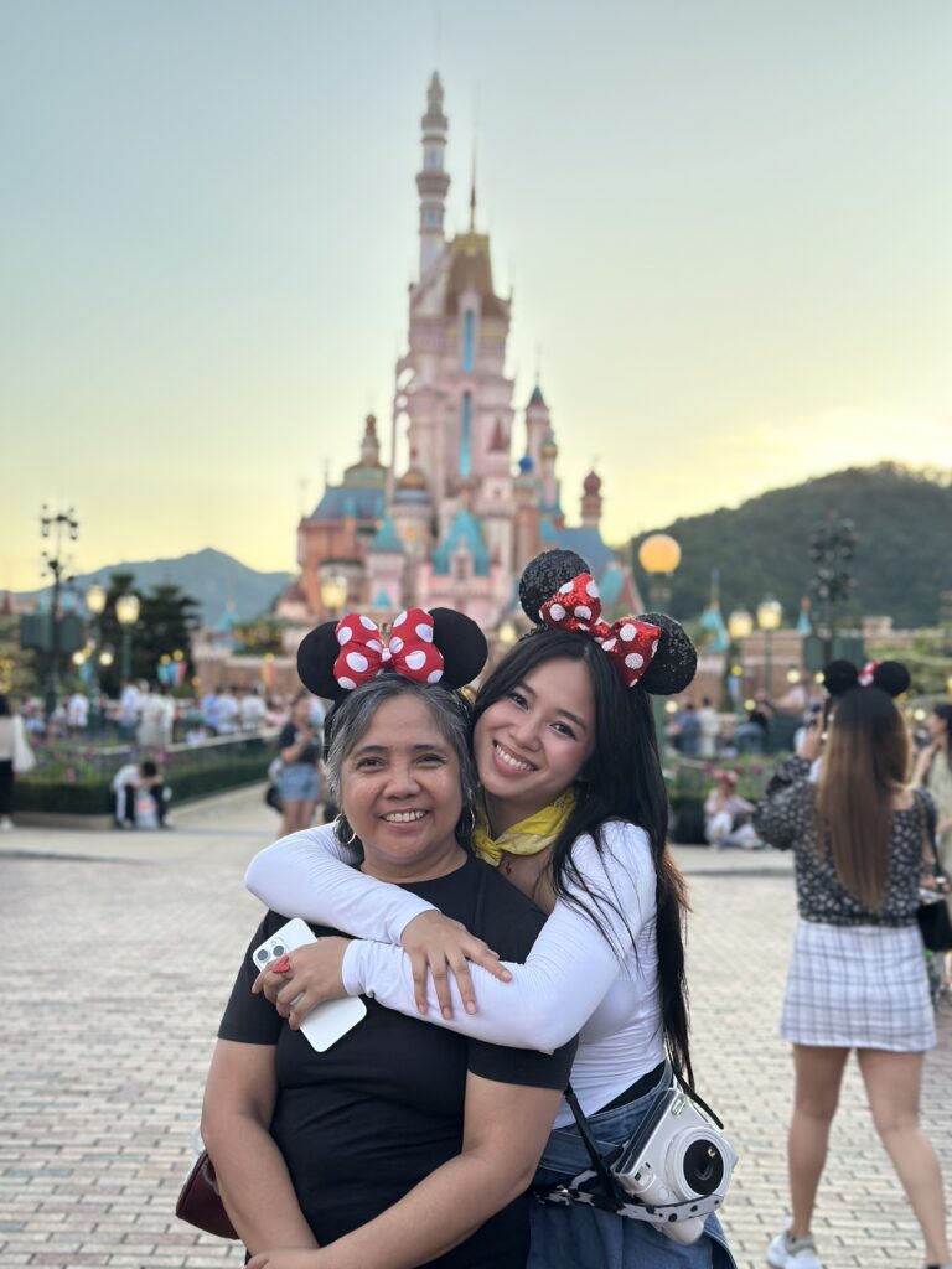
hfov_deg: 30.3
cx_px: 476
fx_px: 1760
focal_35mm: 48
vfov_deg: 39.7
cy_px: 634
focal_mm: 6.86
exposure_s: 1/79
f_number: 1.78
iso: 125
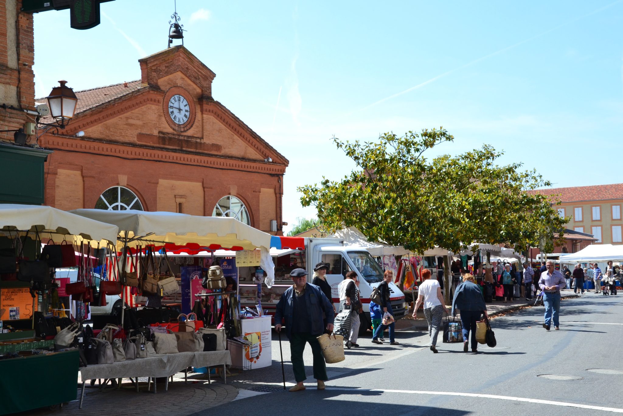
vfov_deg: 25.7
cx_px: 312
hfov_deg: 37.9
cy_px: 208
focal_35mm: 52
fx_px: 908
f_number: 10
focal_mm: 35
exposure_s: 1/250
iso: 400
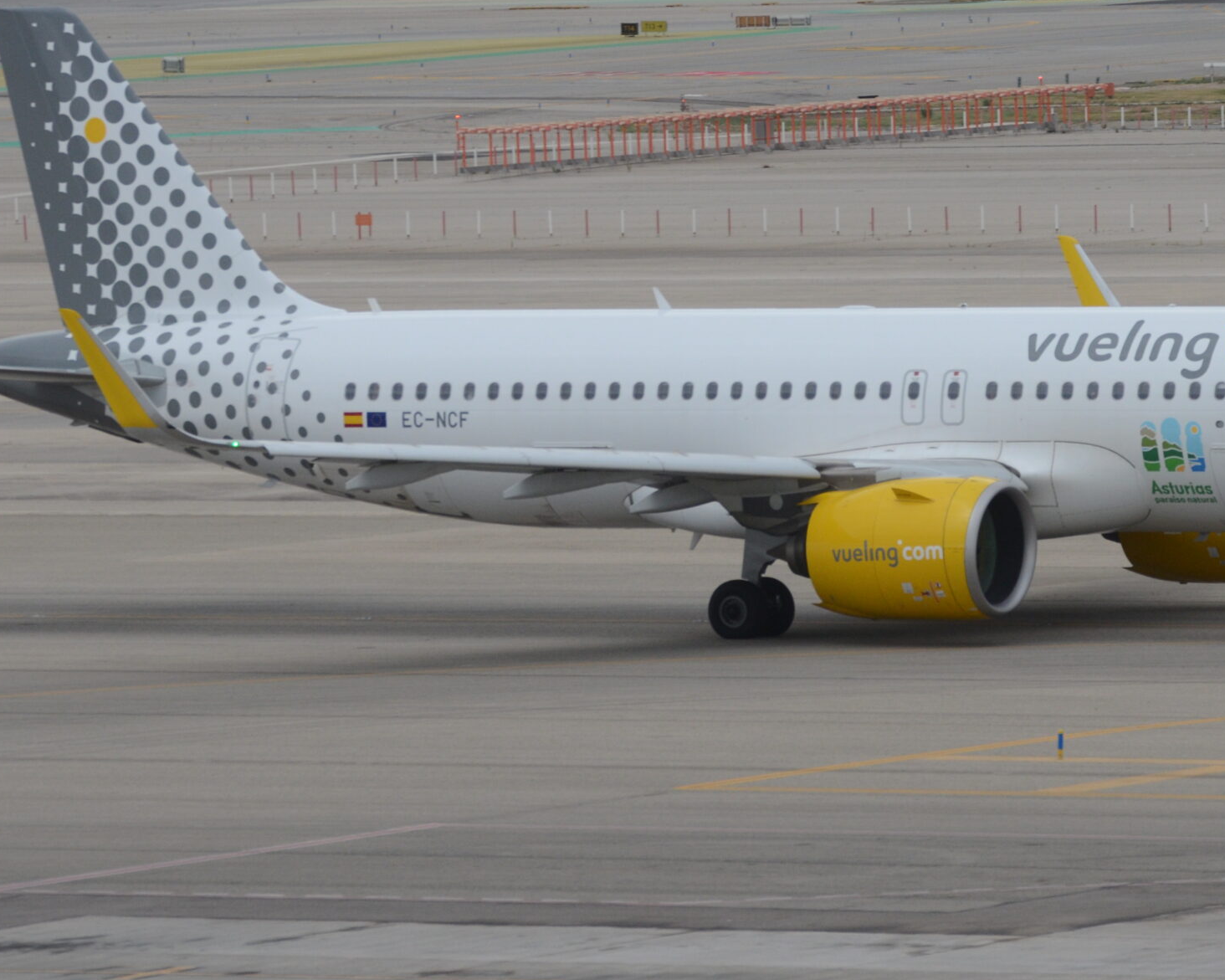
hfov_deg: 5.6
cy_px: 485
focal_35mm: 344
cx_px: 780
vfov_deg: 4.5
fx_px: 12471
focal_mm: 140
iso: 500
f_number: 9
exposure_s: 1/500
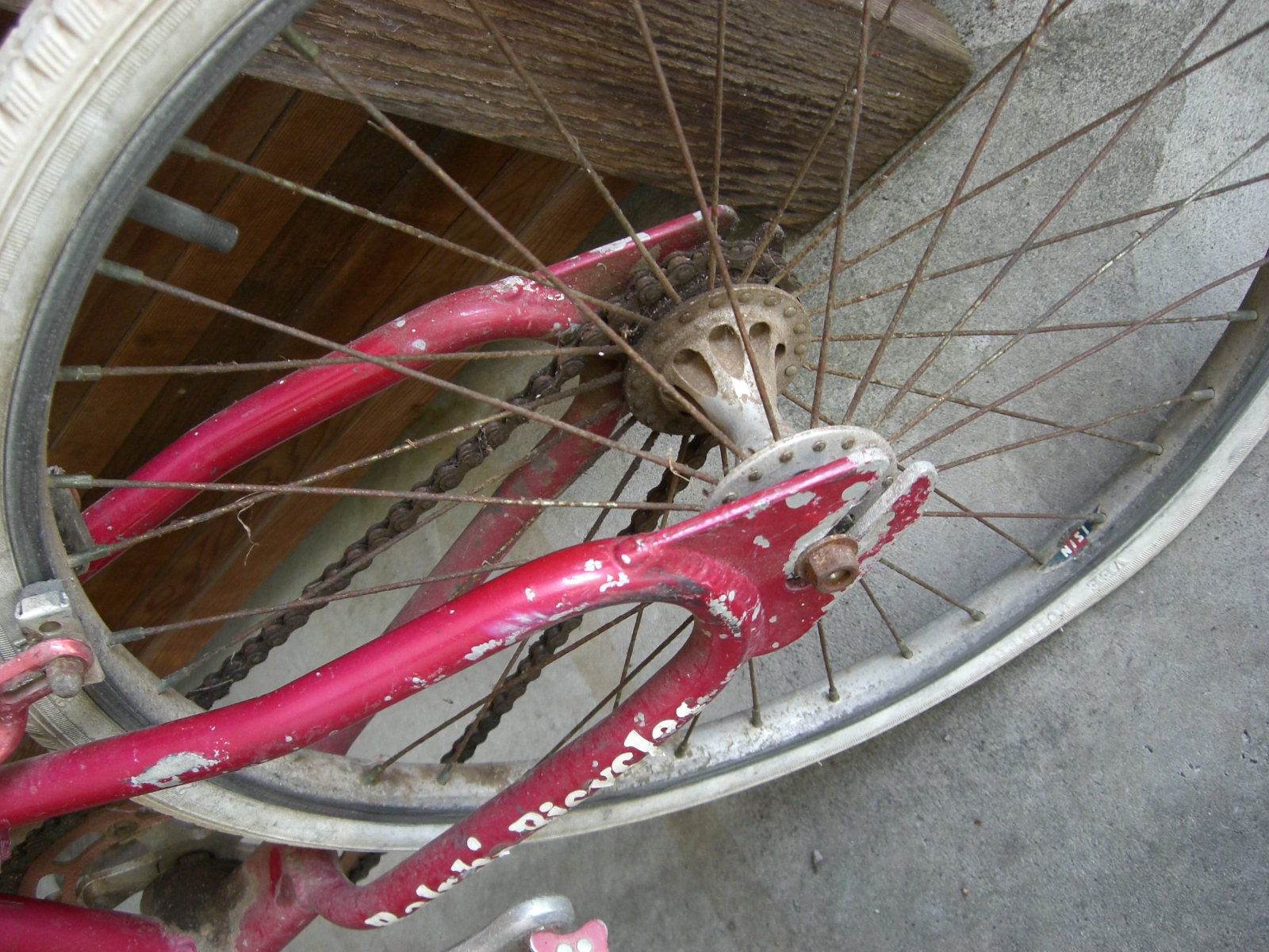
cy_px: 476
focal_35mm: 38
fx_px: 1393
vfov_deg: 37.7
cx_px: 634
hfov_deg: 49.0
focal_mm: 6.2
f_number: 2.7
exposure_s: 1/80
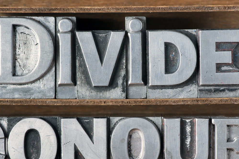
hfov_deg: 12.1
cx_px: 129
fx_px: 1129
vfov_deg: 8.1
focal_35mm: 170
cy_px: 91
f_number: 13
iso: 100
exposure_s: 1/160
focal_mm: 100
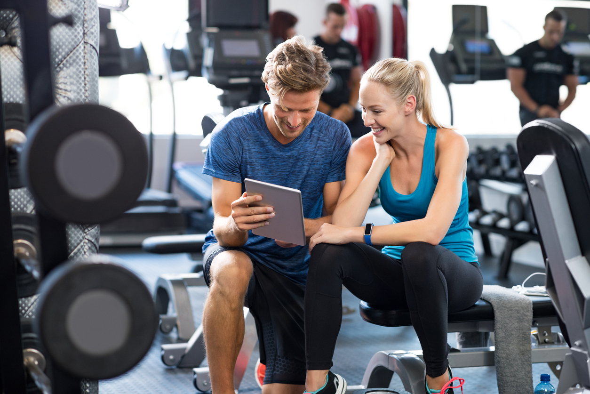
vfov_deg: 16.1
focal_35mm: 85
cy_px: 197
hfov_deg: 23.9
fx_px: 1393
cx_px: 295
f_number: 2.8
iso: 400
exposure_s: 1/125
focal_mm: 85
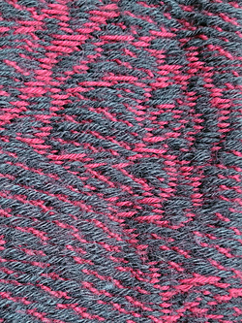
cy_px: 210
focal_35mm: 39
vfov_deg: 47.2
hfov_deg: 36.6
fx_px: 363
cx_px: 87
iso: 640
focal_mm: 5.4
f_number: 1.8
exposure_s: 1/40
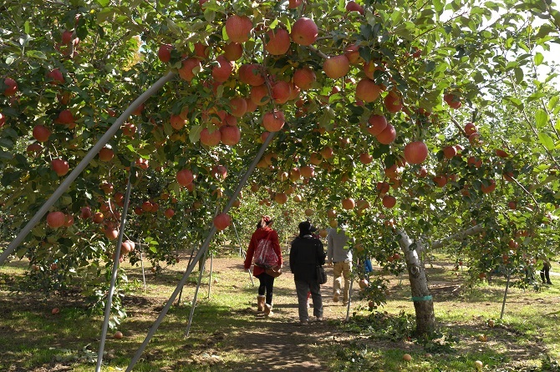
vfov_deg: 36.8
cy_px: 186
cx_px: 280
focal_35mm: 36
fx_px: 560
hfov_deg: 53.2
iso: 160
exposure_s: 1/30
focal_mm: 24
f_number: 16
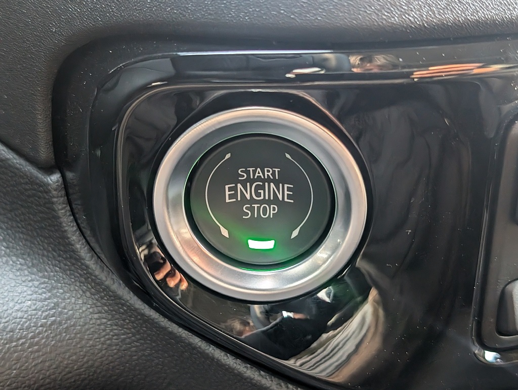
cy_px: 195
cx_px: 259
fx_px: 734
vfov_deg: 29.7
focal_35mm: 49
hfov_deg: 38.9
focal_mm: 6.9
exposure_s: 1/56.5
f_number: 1.68
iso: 439
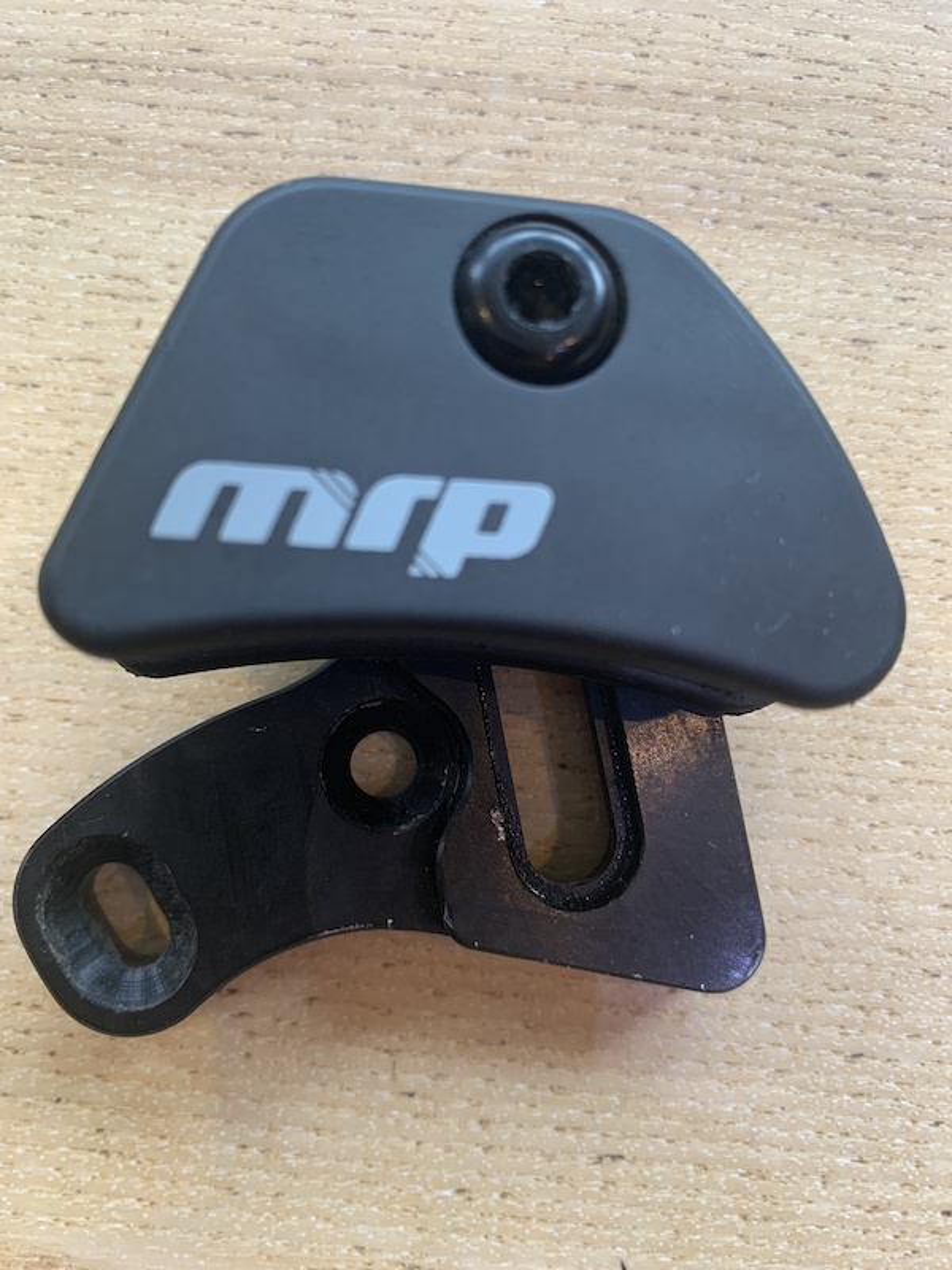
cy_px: 635
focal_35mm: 26
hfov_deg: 53.1
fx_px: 953
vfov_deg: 67.3
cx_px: 476
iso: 160
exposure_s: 1/50
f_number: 1.8
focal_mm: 4.25
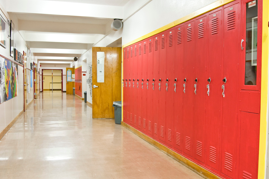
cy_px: 89
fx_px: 276
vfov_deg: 35.9
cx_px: 137
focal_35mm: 37
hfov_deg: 51.9
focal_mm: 24
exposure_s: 1/1.67
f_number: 10
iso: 200
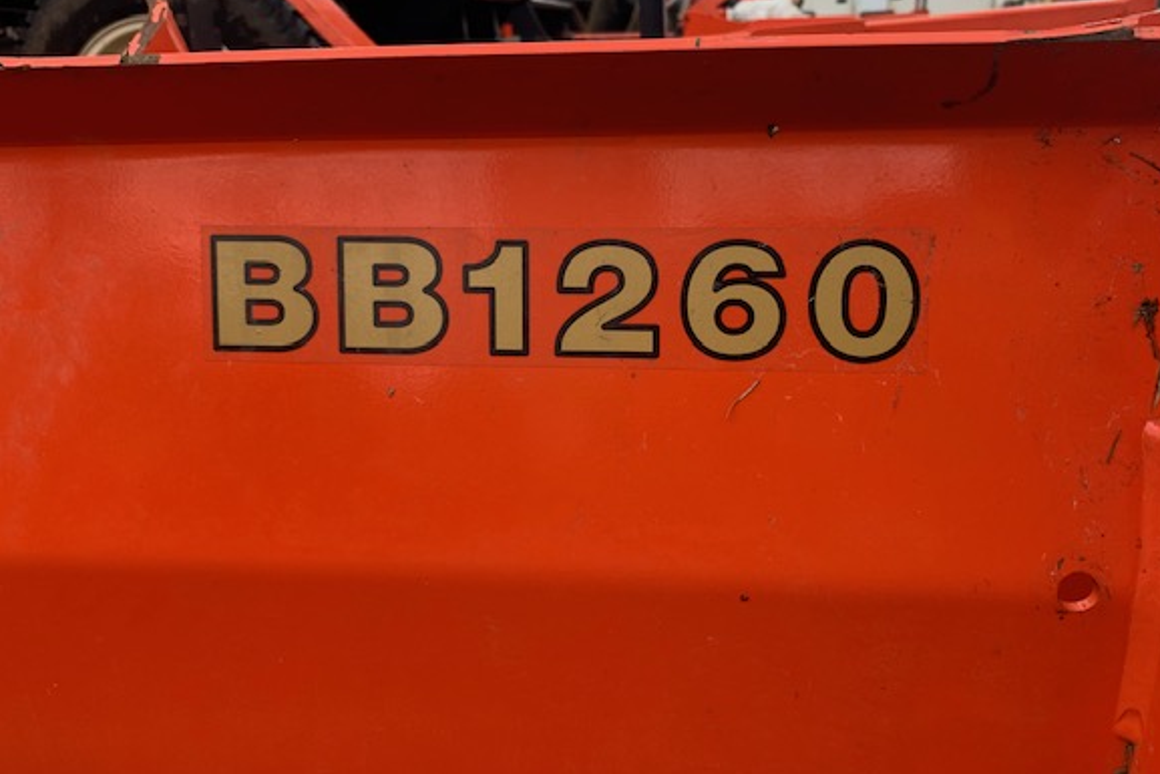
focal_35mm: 30
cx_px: 607
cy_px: 344
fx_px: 967
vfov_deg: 43.6
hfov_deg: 61.9
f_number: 1.8
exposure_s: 1/239
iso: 25
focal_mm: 4.25
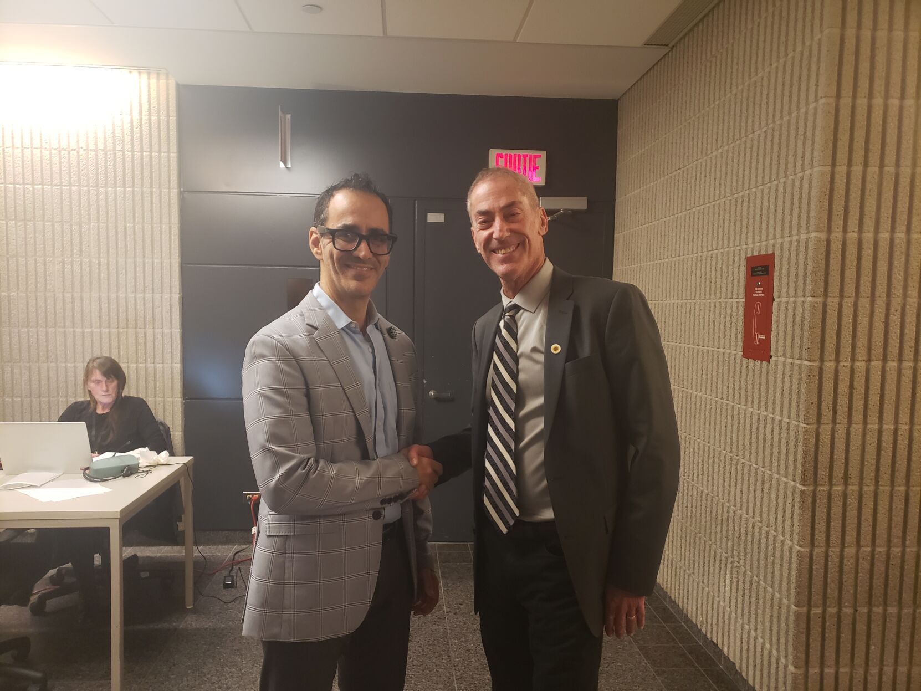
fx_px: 692
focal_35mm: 26
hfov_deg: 67.3
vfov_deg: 53.1
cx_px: 460
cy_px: 346
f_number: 1.5
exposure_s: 1/17
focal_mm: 4.3
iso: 250
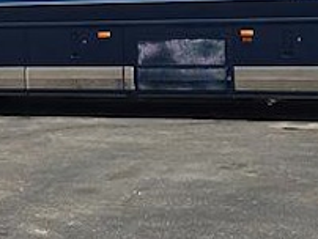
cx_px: 260
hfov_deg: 22.4
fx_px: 791
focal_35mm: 86
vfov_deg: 16.8
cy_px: -8
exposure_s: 1/2083
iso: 32
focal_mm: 4.15
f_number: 2.2
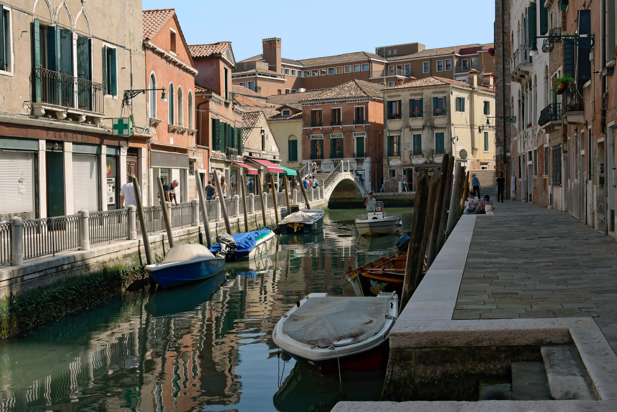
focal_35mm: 46
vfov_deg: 29.3
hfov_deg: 42.7
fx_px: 789
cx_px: 308
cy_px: 206
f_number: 6.3
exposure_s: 1/160
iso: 100
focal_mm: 46
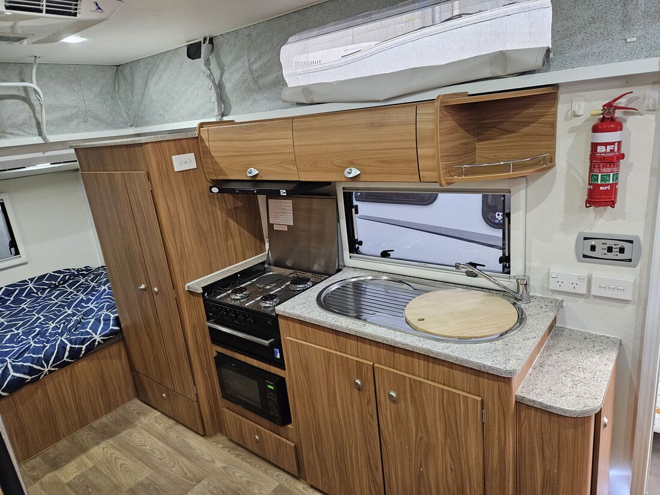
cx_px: 330
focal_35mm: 23
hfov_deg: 73.9
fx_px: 439
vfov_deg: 58.9
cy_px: 248
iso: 800
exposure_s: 1/71
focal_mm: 5.4
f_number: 1.8
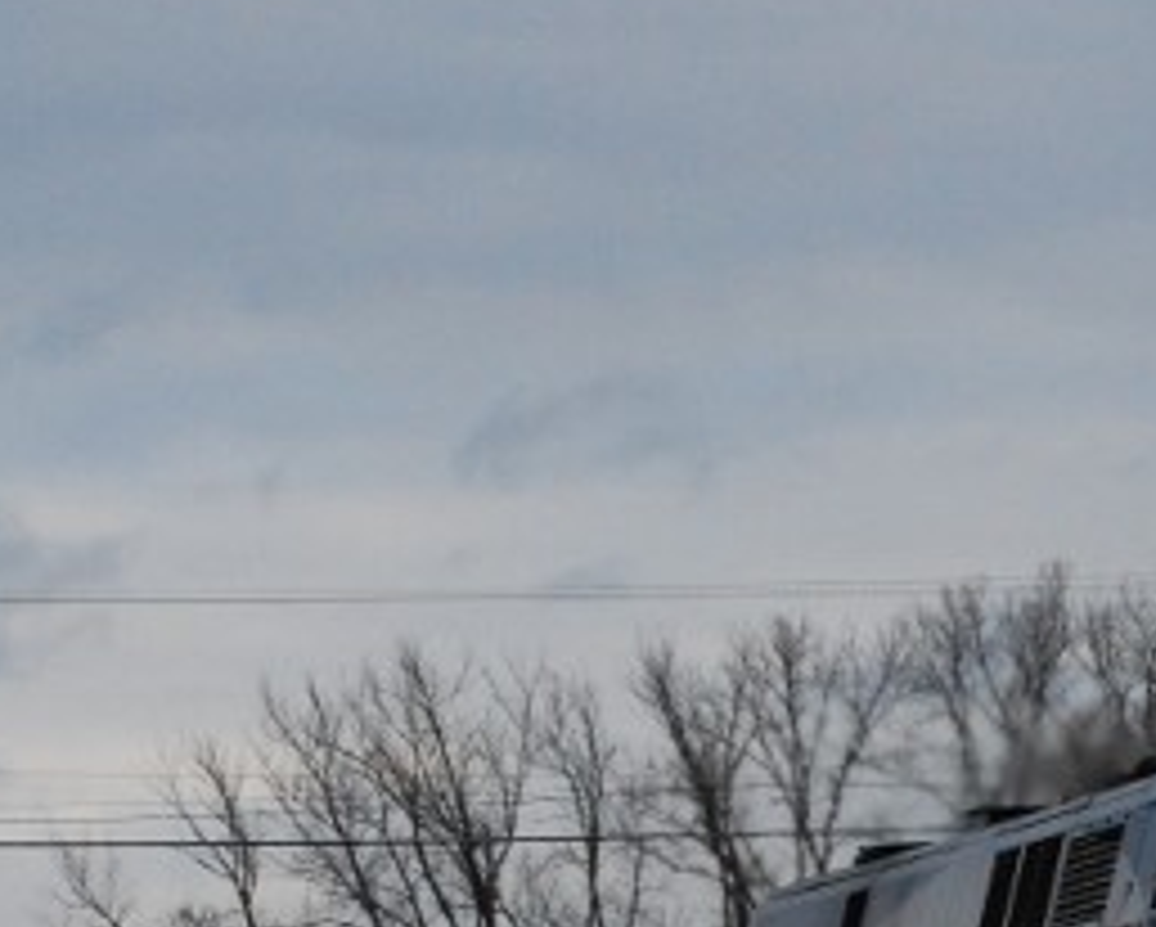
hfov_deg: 6.3
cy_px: 1143
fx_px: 10511
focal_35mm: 307
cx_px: 1129
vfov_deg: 5.0
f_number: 11
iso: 800
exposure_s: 1/250
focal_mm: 70
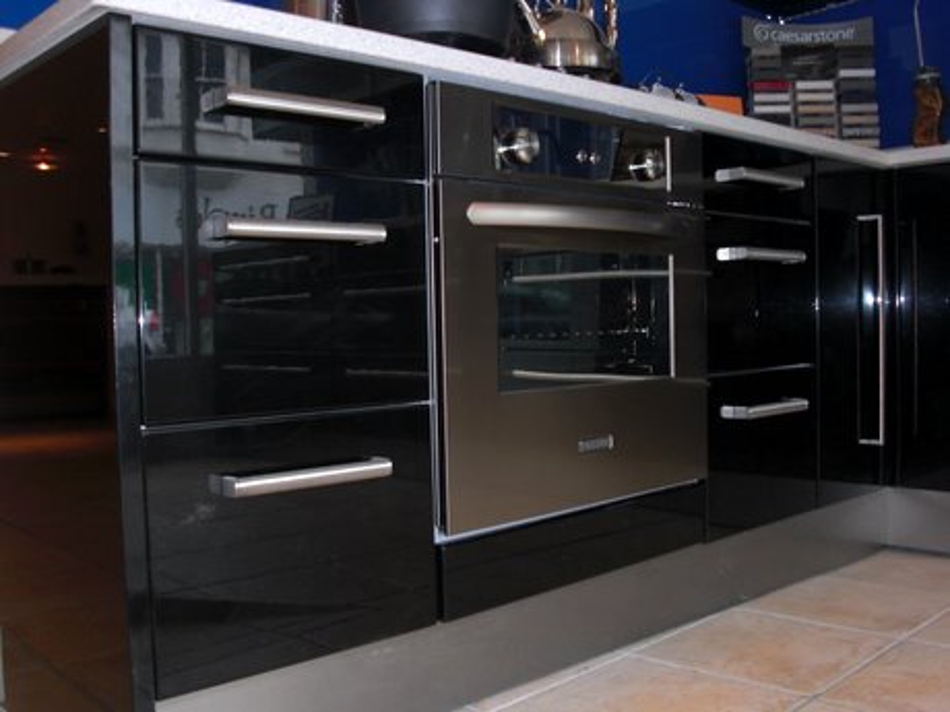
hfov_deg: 51.4
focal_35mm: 36
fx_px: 988
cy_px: 356
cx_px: 475
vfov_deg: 39.7
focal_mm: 6.3
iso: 100
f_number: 2.8
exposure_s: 1/30
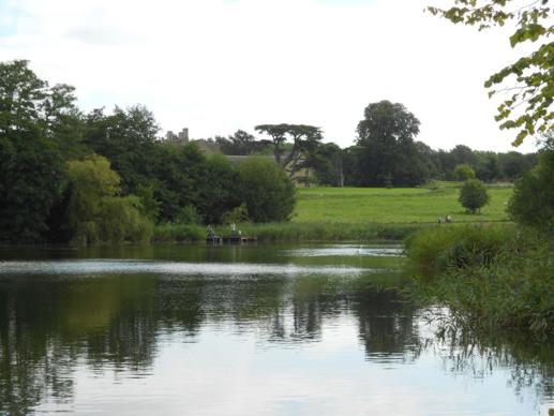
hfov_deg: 22.8
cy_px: 208
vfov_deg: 17.2
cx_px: 277
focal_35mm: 86
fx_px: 1377
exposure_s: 1/160
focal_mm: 15.4
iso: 80
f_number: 6.3
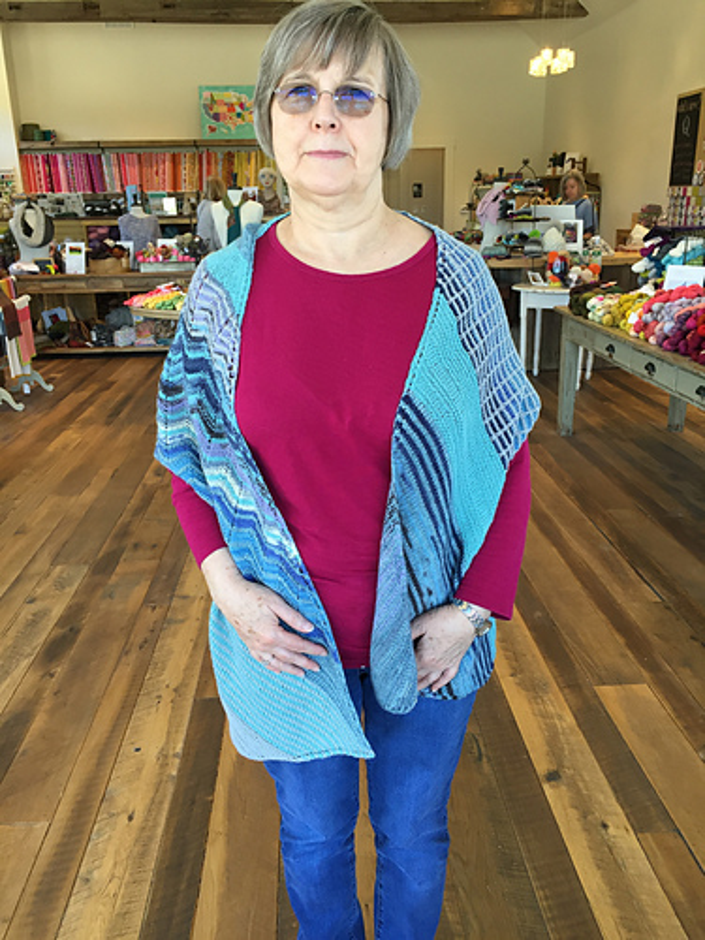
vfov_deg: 61.7
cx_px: 352
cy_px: 470
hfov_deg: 48.2
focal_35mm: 29
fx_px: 787
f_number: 2.2
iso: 32
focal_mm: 4.15
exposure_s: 1/40
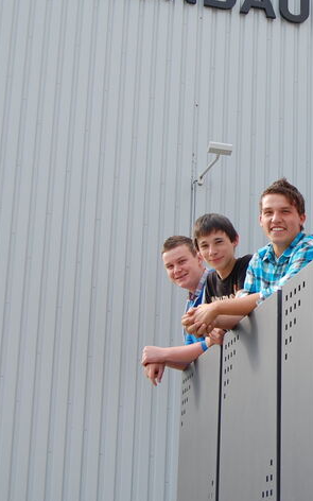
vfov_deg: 24.6
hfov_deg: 14.9
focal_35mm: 84
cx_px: 403
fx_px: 1146
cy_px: 244
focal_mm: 30
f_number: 7.1
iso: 200
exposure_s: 1/200
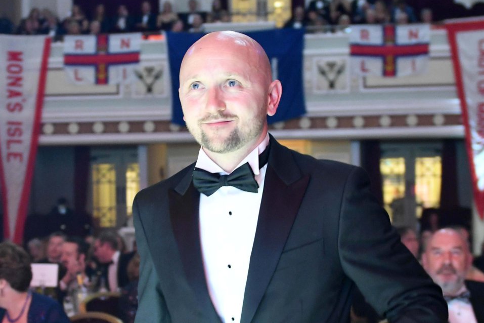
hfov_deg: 26.3
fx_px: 1035
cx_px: 235
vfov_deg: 17.5
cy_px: 268
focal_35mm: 77
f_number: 2.8
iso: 2000
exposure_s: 1/80
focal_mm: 24
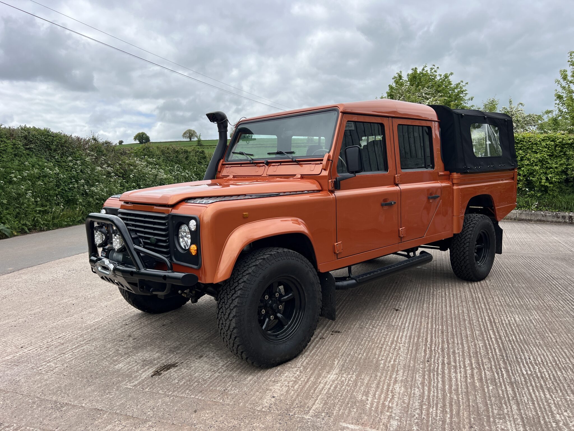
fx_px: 431
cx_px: 287
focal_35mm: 26
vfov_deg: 53.1
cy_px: 216
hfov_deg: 67.3
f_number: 1.5
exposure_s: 1/3165
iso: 50
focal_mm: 5.7
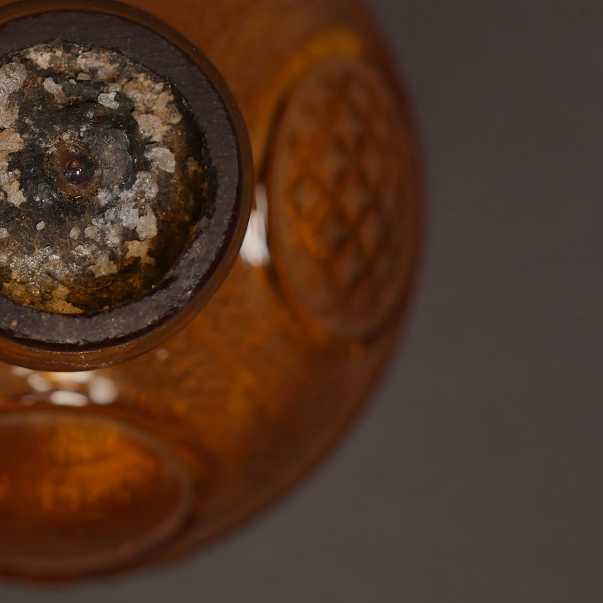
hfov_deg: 18.0
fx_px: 1853
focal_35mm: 94
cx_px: -11
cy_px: 197
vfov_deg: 18.4
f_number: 3.2
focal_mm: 23
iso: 200
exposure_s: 1/80
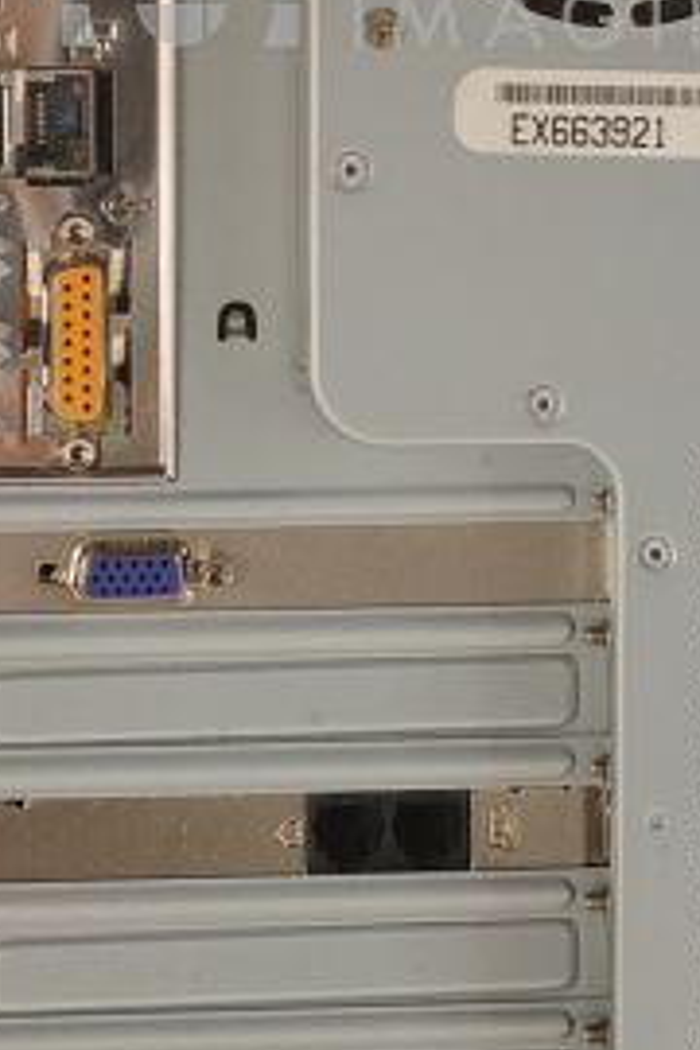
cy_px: -43
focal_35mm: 167
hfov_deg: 8.2
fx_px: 4870
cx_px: 451
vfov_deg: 12.1
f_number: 14
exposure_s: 1/125
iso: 320
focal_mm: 50
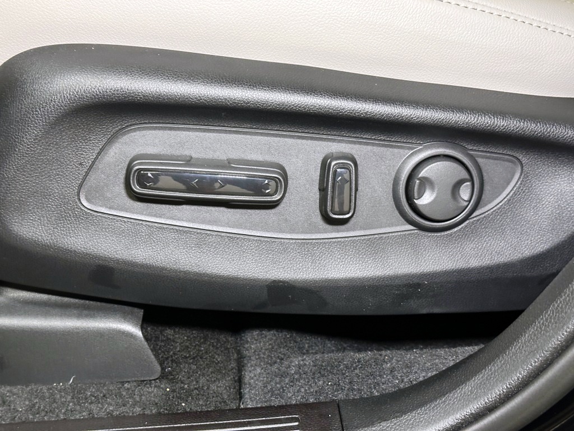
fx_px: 796
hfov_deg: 39.7
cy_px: 216
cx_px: 287
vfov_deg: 30.3
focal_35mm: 48
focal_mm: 6.86
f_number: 1.78
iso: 500
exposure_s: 1/30
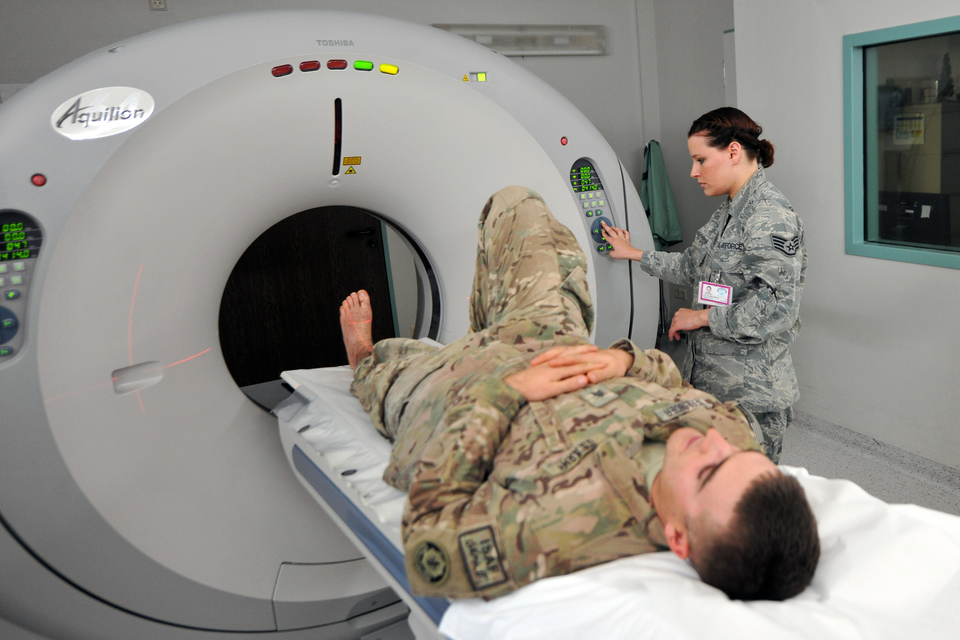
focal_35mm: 24
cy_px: 320
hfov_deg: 73.7
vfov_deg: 53.1
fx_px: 640
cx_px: 480
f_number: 2.8
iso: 1000
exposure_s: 1/100
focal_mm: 24
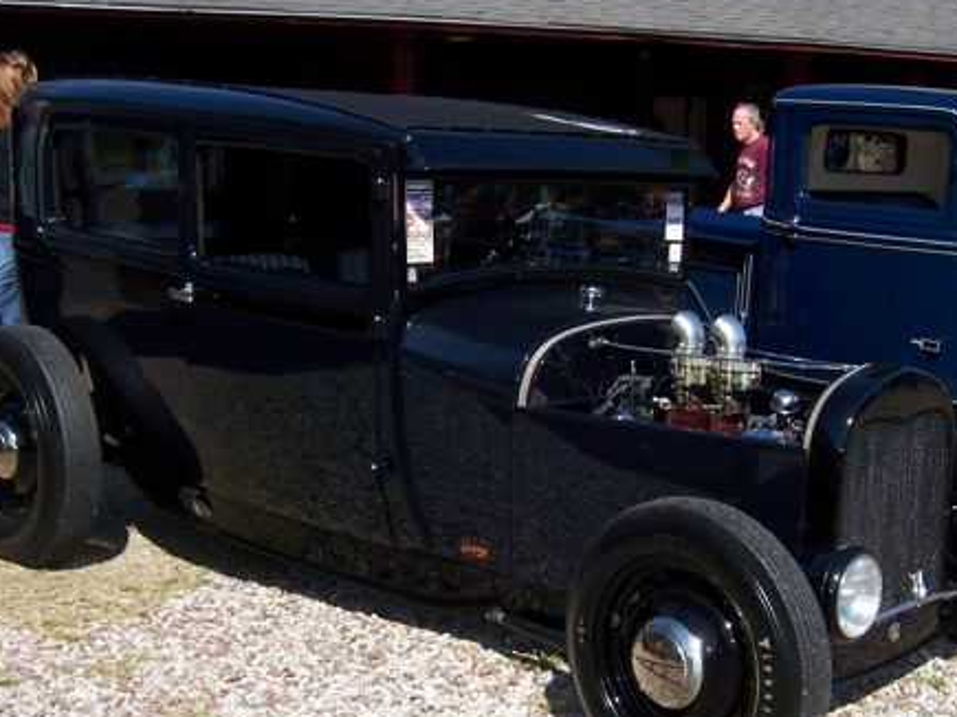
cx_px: 548
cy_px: 466
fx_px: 1465
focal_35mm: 53
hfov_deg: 36.1
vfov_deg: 27.4
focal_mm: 6.2
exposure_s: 1/500
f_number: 4.5
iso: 80
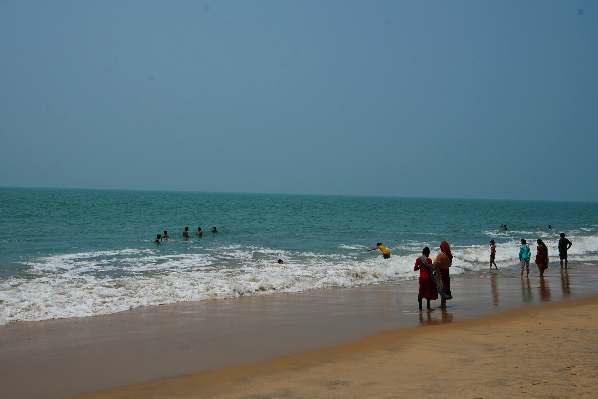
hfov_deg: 49.6
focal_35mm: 39
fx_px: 648
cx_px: 299
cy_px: 200
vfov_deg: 34.2
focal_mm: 26
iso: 160
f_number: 13
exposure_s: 1/500
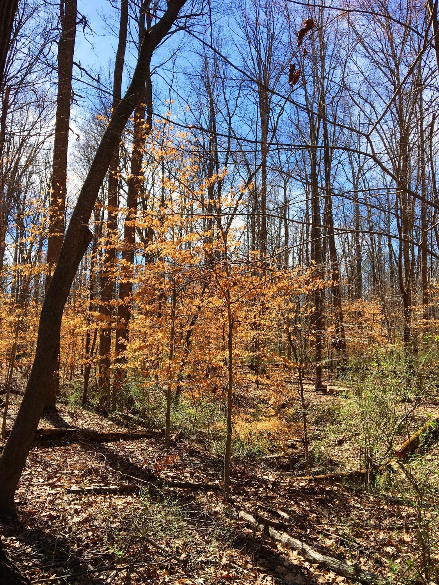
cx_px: 220
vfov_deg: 61.7
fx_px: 490
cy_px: 292
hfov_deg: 48.2
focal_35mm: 29
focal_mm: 4.15
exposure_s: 1/999
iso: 25
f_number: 2.2
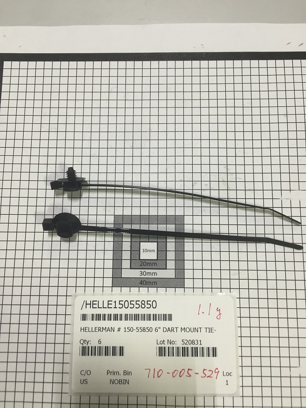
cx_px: 153
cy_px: 204
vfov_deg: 61.7
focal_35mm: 29
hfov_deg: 48.2
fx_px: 342
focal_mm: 4.15
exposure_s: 1/30
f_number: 2.2
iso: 40
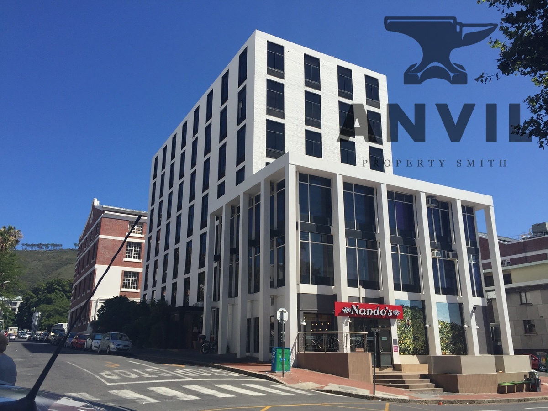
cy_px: 206
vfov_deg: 48.2
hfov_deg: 61.7
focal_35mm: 29
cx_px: 274
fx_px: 459
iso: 32
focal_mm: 4.15
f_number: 2.2
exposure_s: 1/2825
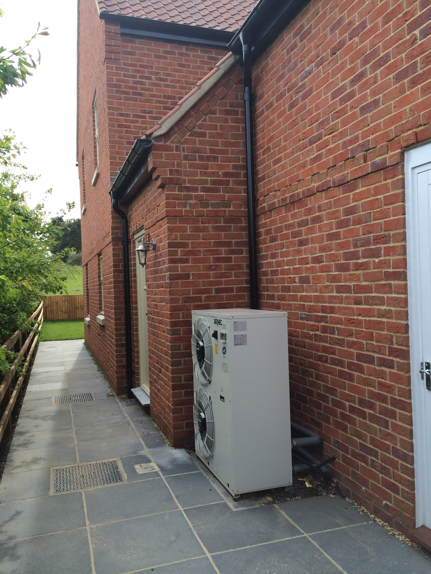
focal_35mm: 29
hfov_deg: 48.2
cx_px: 216
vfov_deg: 61.7
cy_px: 287
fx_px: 481
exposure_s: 1/805
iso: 32
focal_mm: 4.15
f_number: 2.2
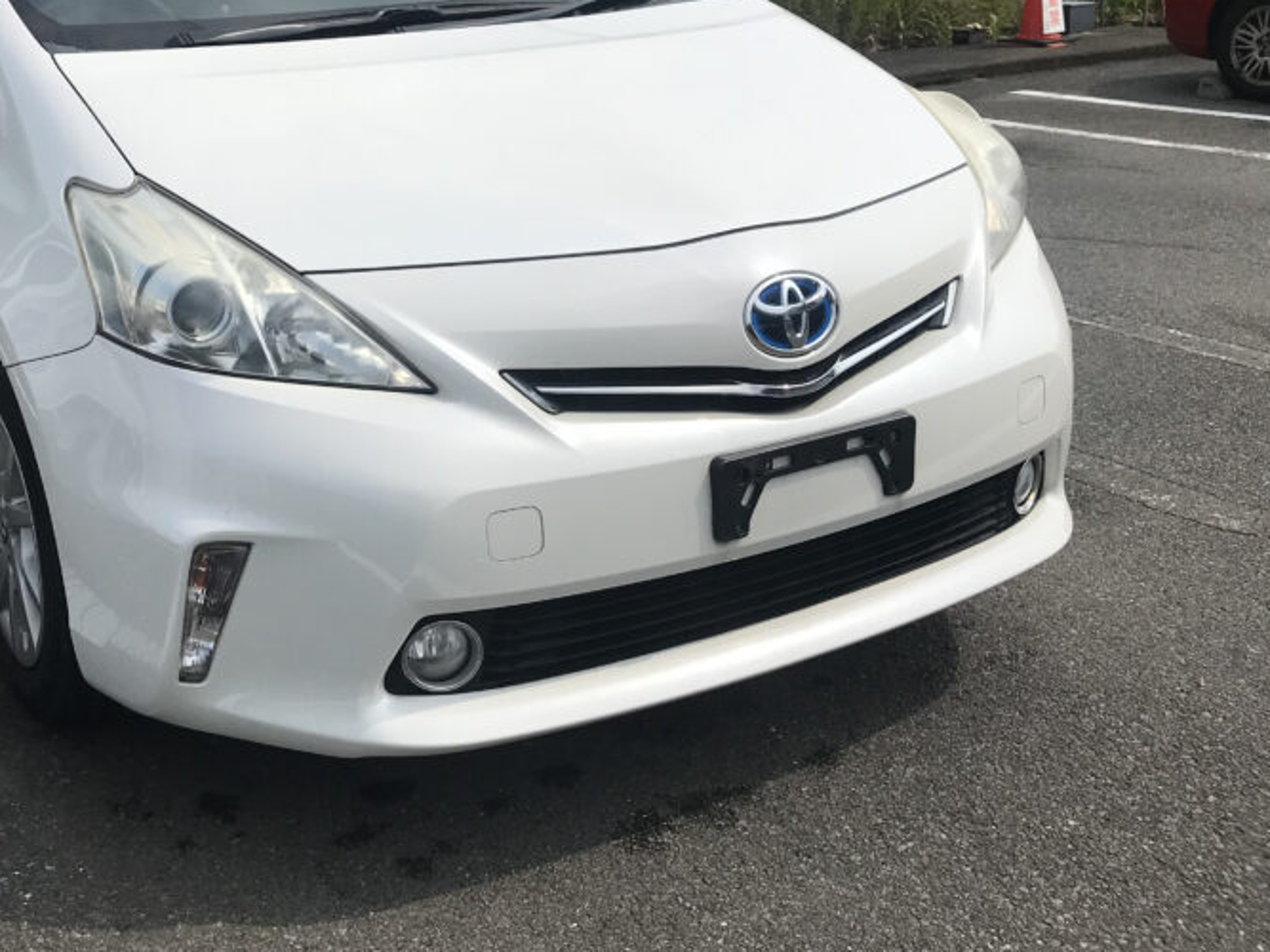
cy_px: 327
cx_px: 438
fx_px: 1577
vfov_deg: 33.3
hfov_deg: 43.3
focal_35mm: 43
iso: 20
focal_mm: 3.99
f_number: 1.8
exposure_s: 1/4808
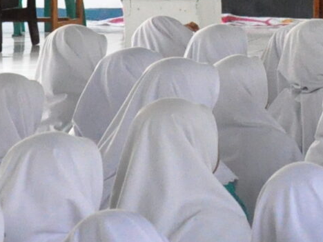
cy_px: -100
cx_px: 527
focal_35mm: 252
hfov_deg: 7.7
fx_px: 2351
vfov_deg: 5.8
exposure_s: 1/400
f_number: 5.6
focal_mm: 32
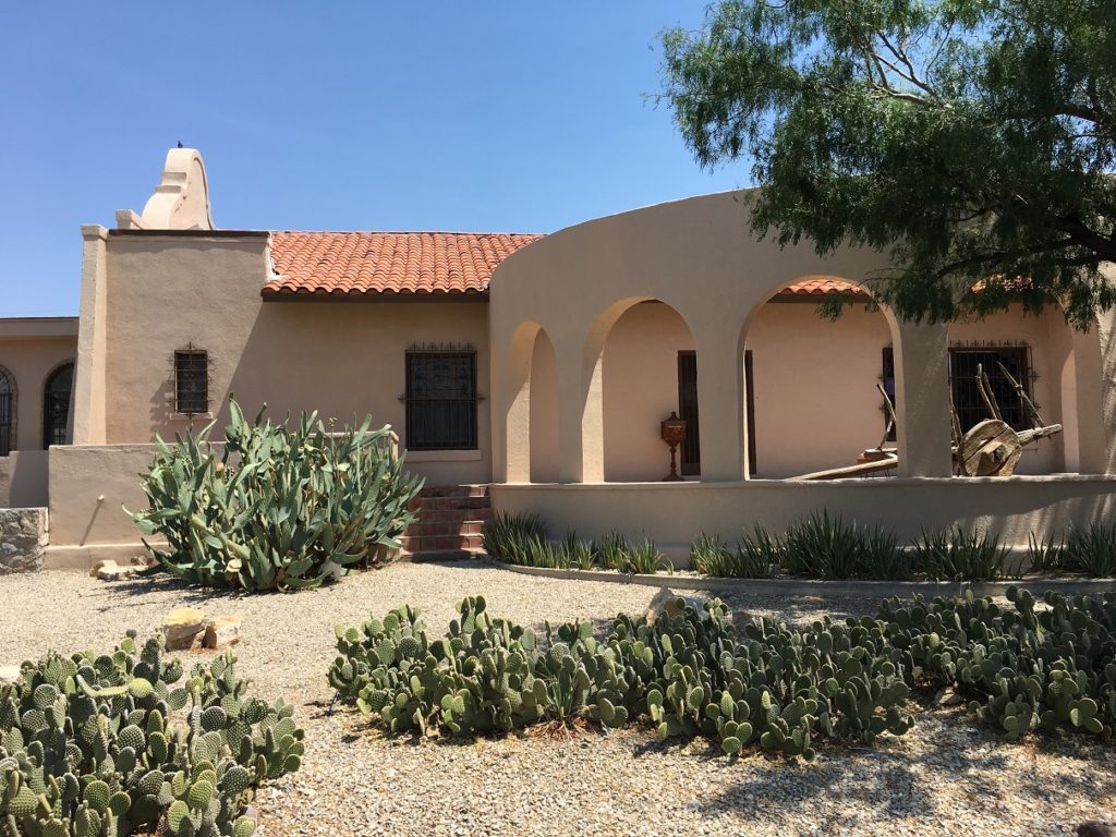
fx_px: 935
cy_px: 418
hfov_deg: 61.7
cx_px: 558
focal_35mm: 29
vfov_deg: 48.2
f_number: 2.2
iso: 25
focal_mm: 4.15
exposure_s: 1/1282
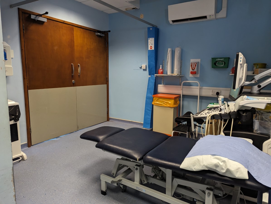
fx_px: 188
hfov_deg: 71.5
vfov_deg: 56.9
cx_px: 136
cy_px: 102
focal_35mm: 24
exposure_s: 1/24.2
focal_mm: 6.81
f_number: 1.85
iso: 460
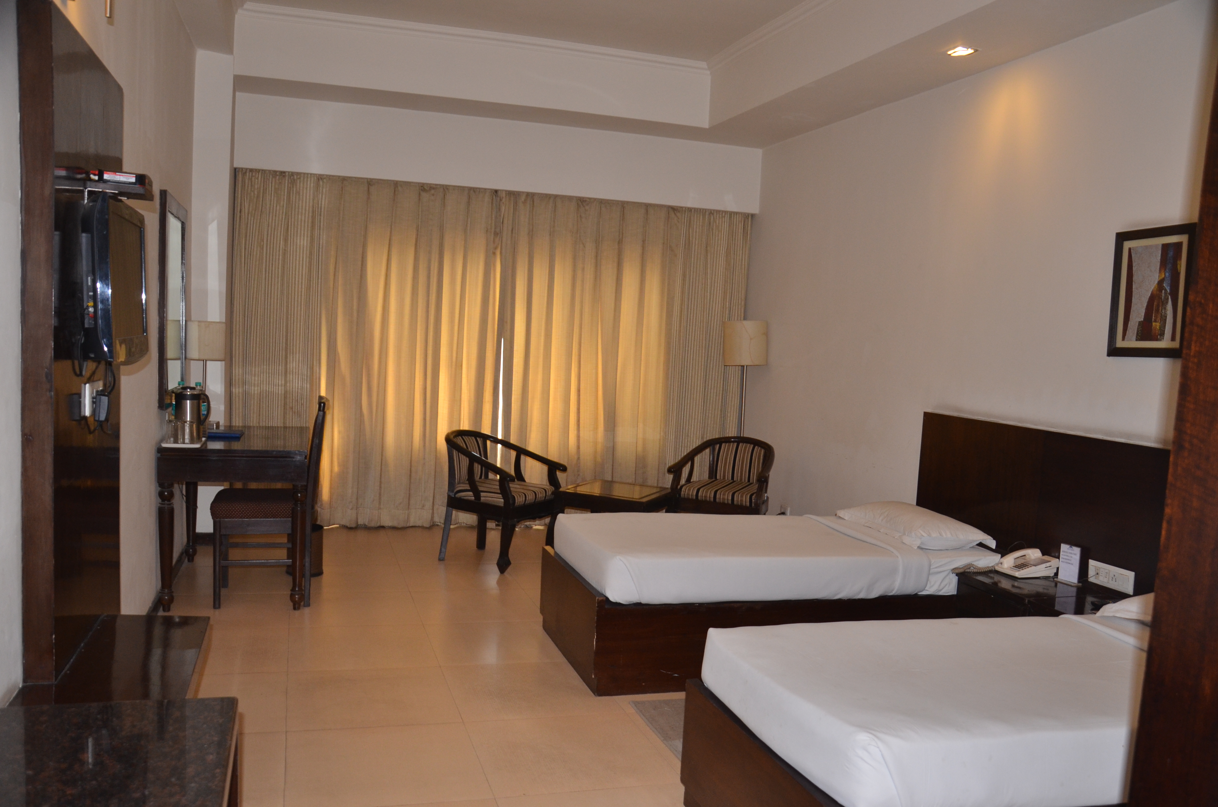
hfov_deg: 59.6
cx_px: 609
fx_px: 1064
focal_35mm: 32
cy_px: 404
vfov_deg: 41.5
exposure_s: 1/60
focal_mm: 21
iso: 640
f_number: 4.5
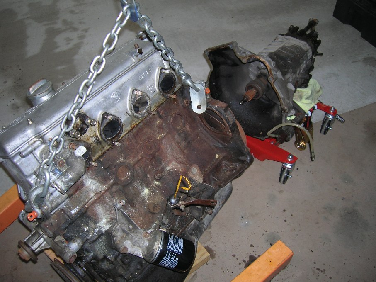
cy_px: 141
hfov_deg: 54.0
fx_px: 369
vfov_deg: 41.8
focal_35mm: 34
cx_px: 188
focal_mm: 5.7
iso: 50
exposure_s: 1/60.1
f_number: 2.9
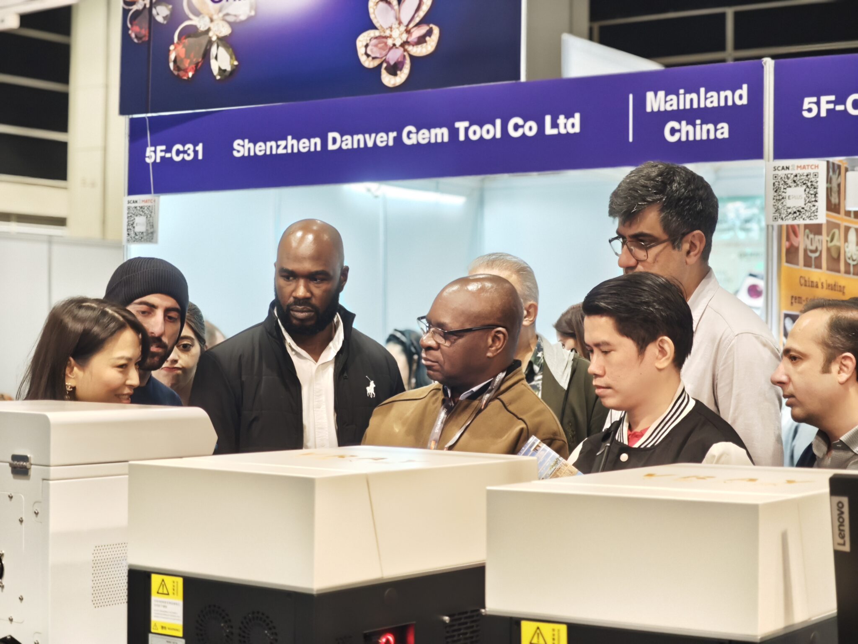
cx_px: 429
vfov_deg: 21.9
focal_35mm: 67
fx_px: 1661
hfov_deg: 29.0
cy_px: 322
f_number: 2
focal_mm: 10.1
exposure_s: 1/36.5
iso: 640
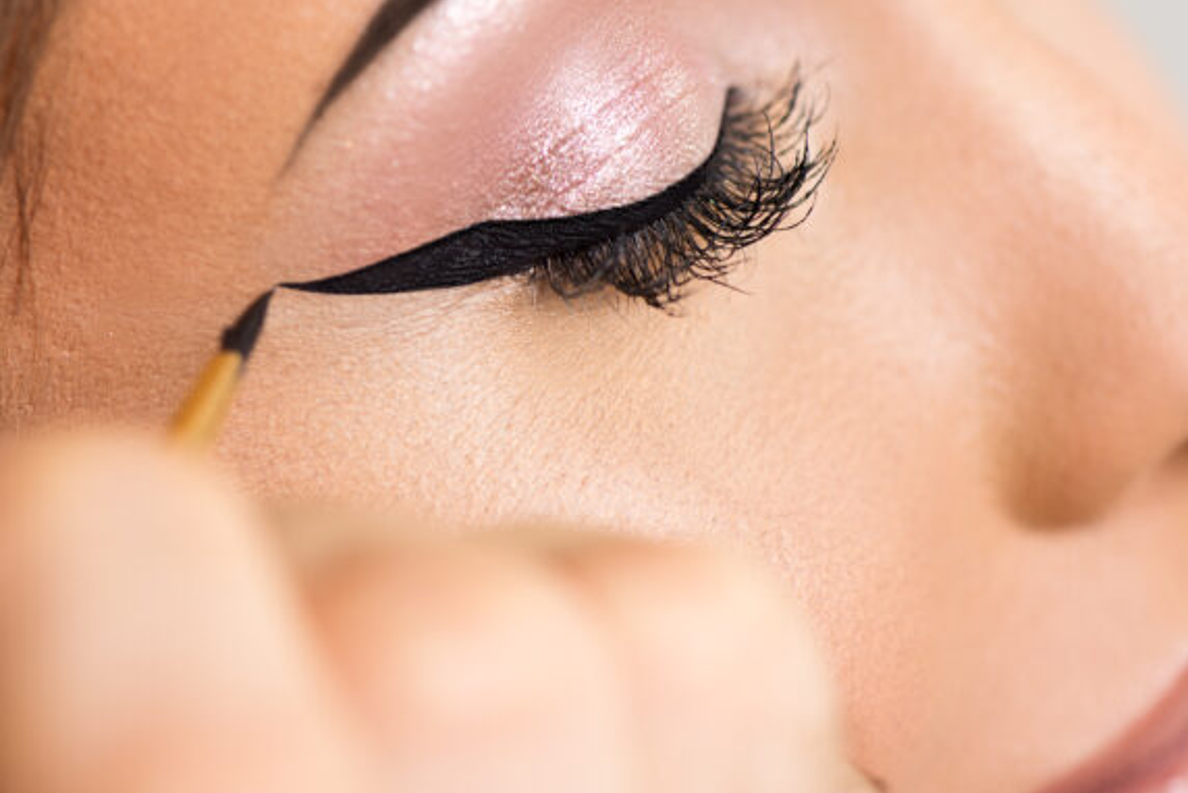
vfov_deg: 8.3
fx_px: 5448
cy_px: 274
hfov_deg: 12.4
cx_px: 468
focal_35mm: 165
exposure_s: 1/125
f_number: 5.6
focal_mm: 105
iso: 100
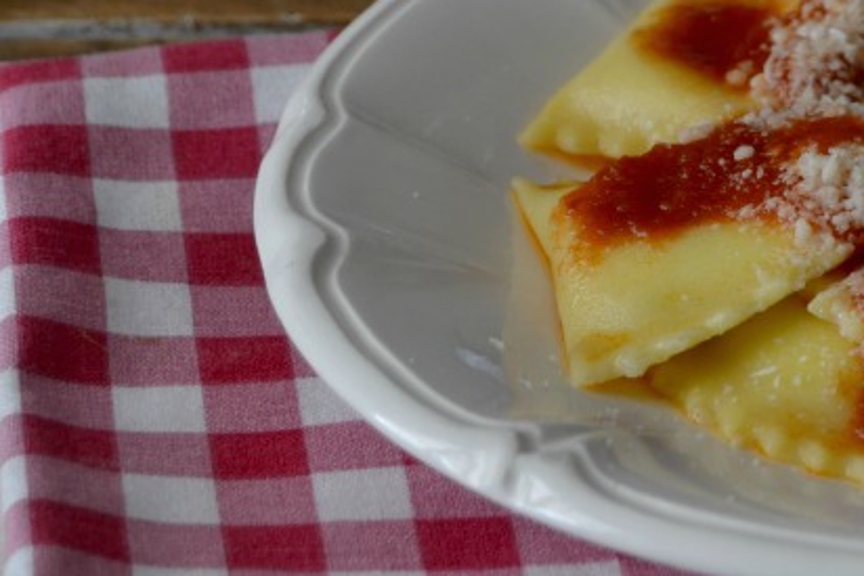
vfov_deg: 6.8
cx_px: 948
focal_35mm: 200
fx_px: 4807
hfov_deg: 10.2
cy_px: -16
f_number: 5.6
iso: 100
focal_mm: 55
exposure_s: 1.3
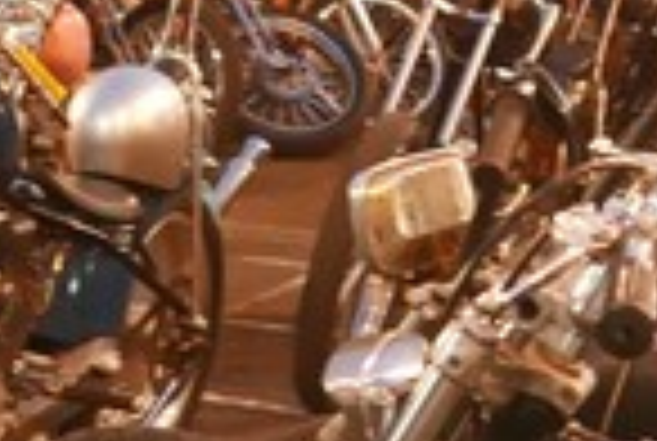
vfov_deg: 6.6
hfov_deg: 9.7
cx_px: 711
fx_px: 3840
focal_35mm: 210
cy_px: 272
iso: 1600
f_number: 2.2
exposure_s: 1/13
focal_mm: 13.4
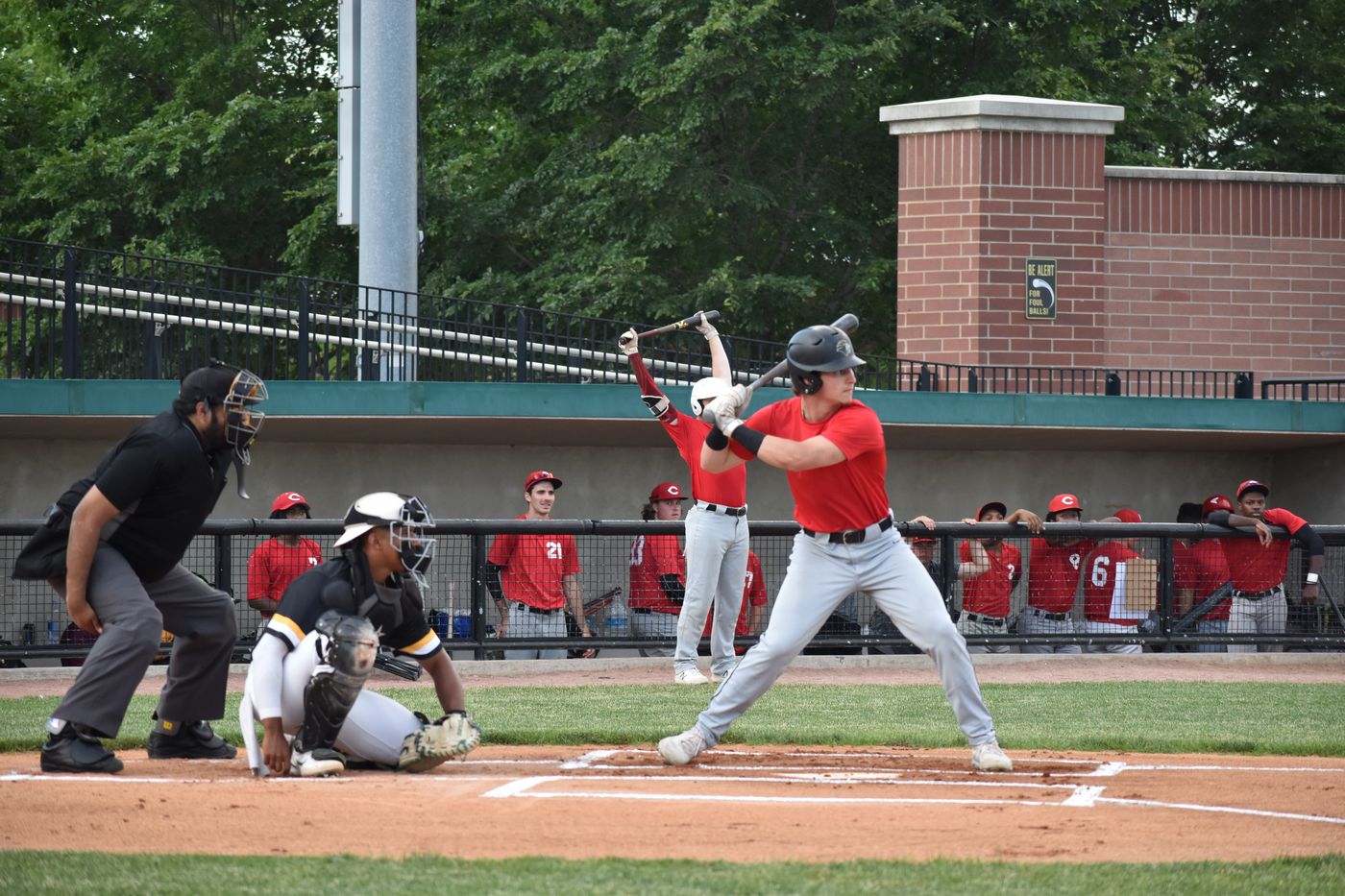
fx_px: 6836
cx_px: 672
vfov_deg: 7.5
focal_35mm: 183
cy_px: 448
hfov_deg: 11.2
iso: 800
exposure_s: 1/500
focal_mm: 122
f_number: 4.8
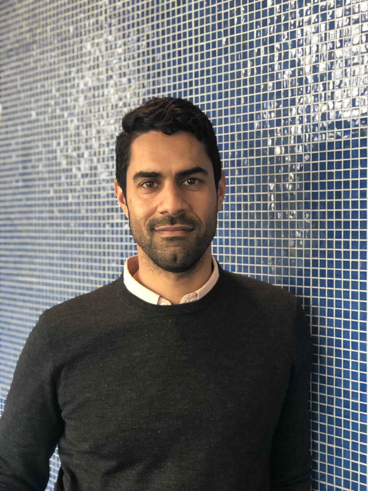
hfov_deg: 25.7
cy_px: 246
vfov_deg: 33.8
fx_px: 808
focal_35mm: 57
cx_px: 184
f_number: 2.8
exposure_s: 1/30
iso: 125
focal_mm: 6.6
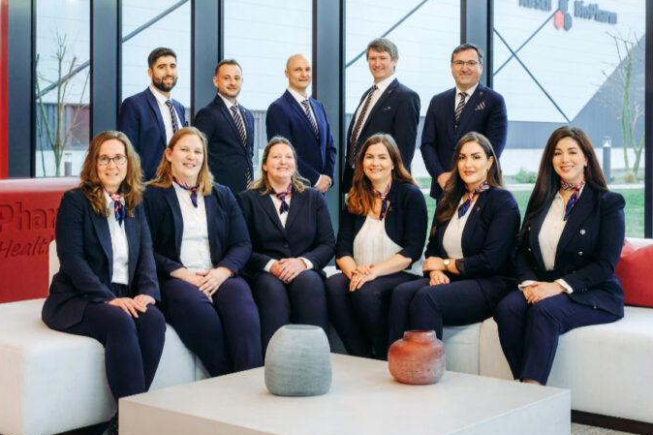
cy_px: 200
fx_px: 1034
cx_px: 336
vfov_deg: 23.8
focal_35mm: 57
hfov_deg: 35.1
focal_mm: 33
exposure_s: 1/60
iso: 1250
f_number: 4
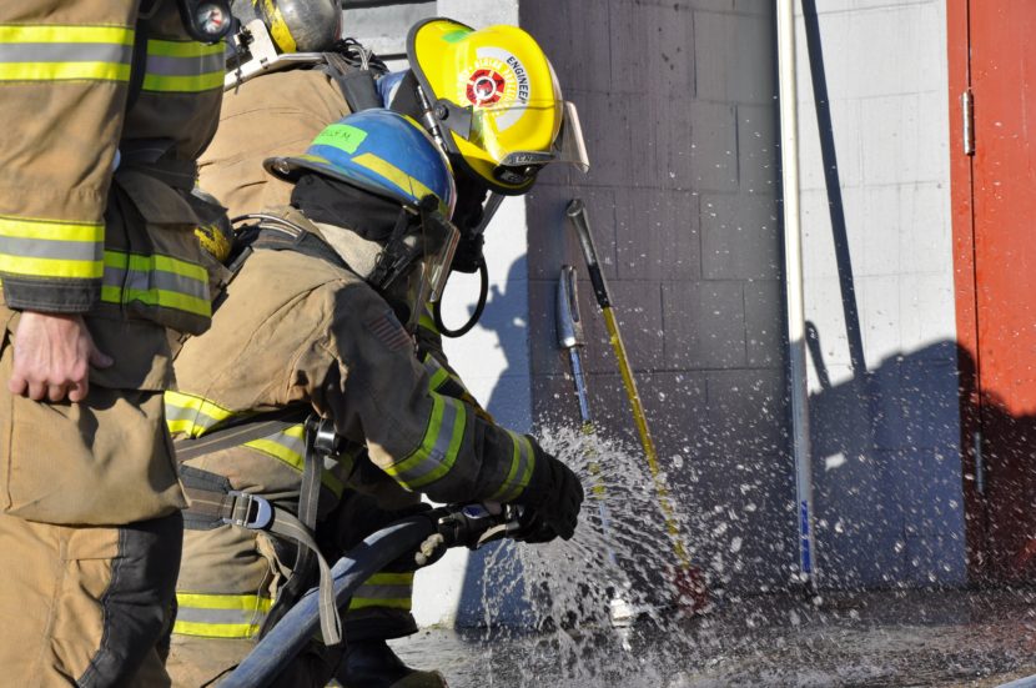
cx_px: 518
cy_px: 344
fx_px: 4526
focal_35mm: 158
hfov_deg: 13.1
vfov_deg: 8.7
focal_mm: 105
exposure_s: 1/320
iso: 320
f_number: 11
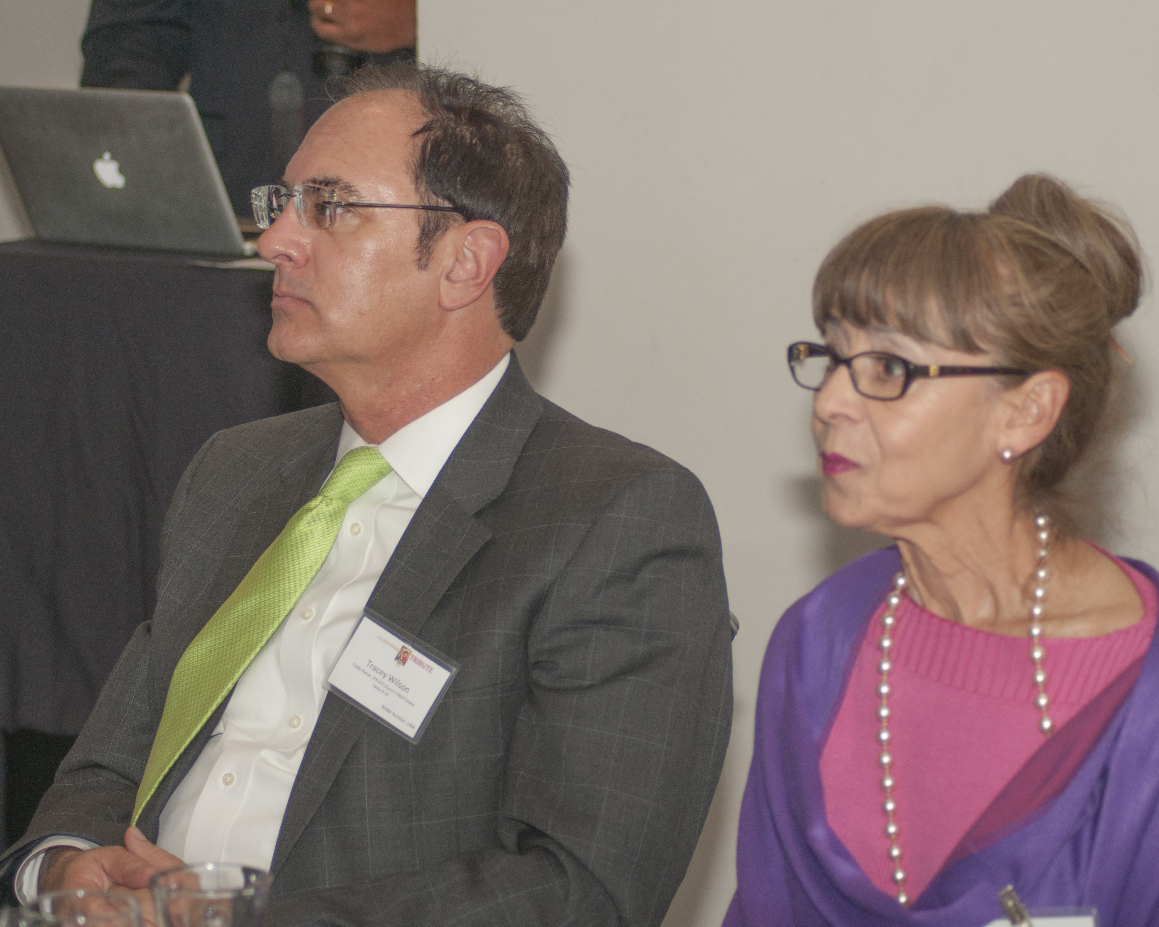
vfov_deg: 11.3
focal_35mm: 136
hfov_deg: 14.2
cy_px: 464
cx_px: 633
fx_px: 4665
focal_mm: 80
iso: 250
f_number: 4.5
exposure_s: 1/200
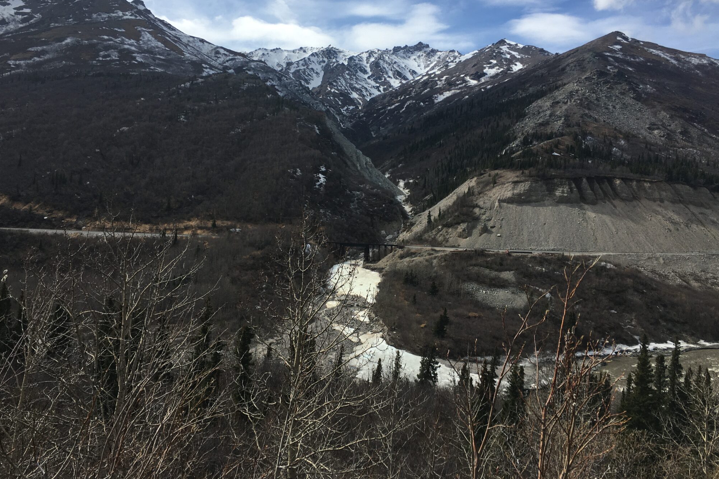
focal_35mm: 31
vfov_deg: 42.2
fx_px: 619
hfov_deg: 60.3
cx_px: 351
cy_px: 208
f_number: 2.2
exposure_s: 1/1637
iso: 25
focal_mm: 4.15
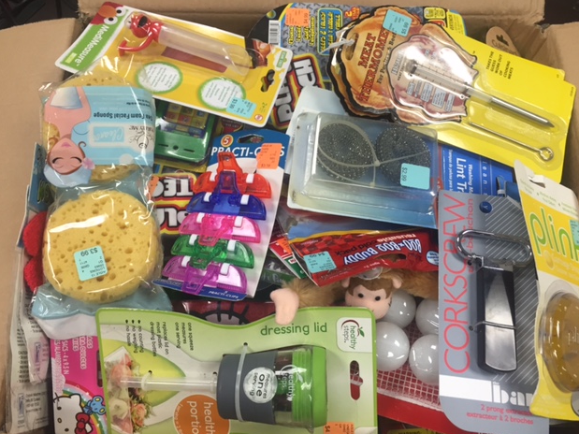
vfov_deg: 46.8
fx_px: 502
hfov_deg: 60.0
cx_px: 294
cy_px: 220
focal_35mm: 30
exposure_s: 1/30
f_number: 2.2
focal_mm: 4.15
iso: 80
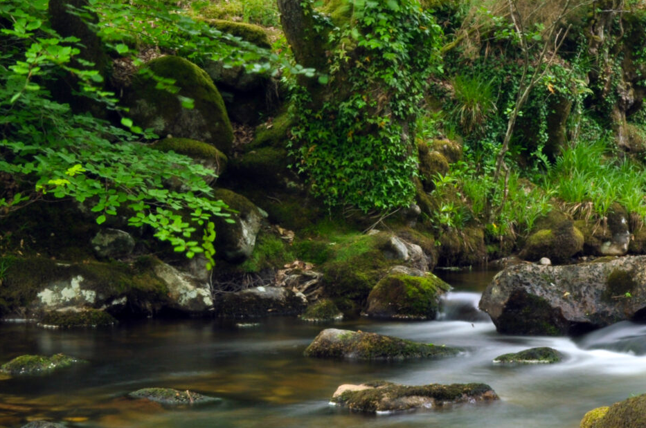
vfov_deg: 12.2
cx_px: 674
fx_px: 2007
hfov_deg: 17.8
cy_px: 269
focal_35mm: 112
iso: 200
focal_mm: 34
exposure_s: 5
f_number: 29
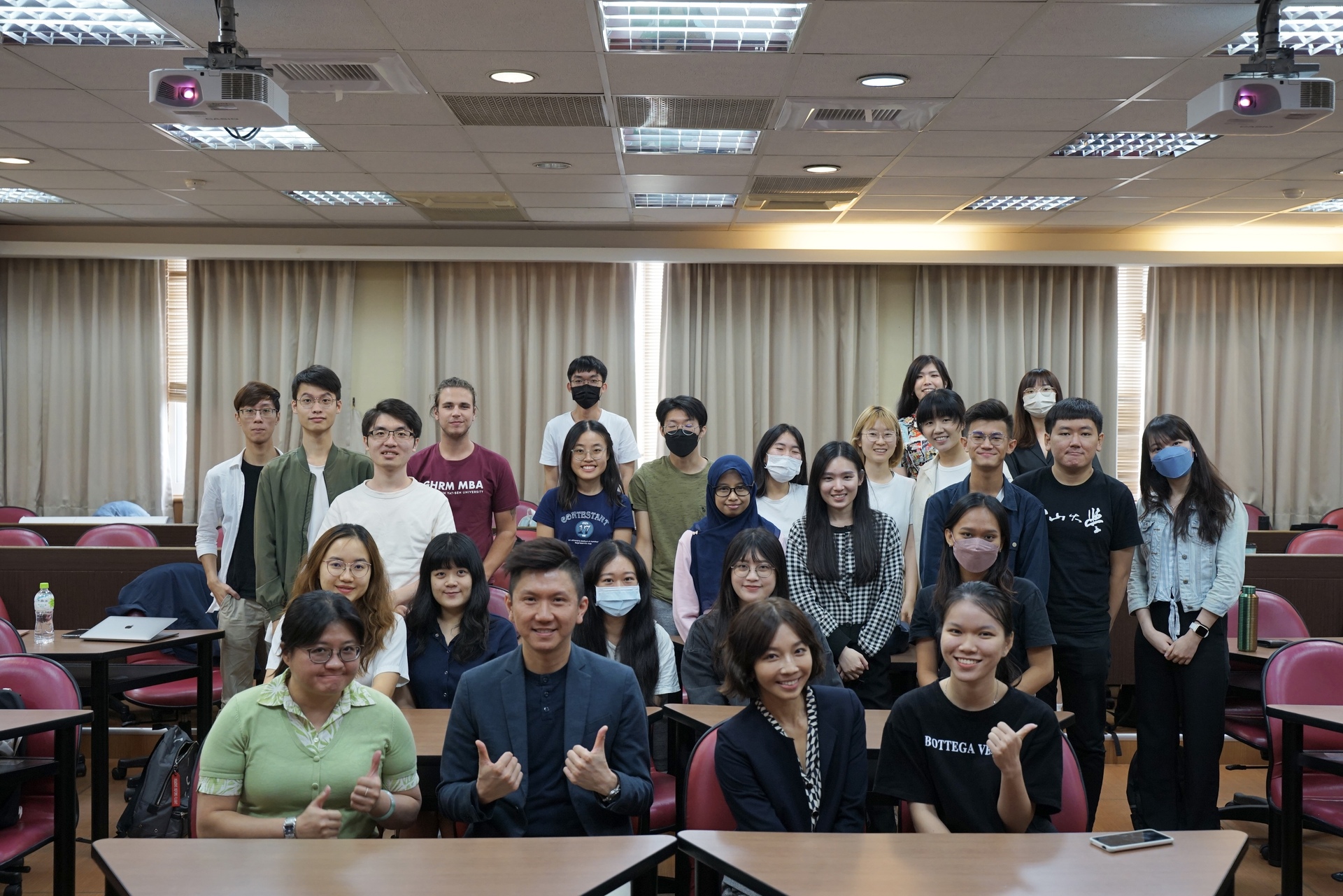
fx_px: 1418
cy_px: 448
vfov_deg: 35.1
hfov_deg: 50.7
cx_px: 672
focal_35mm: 38
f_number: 4
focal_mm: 38
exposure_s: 1/160
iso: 800
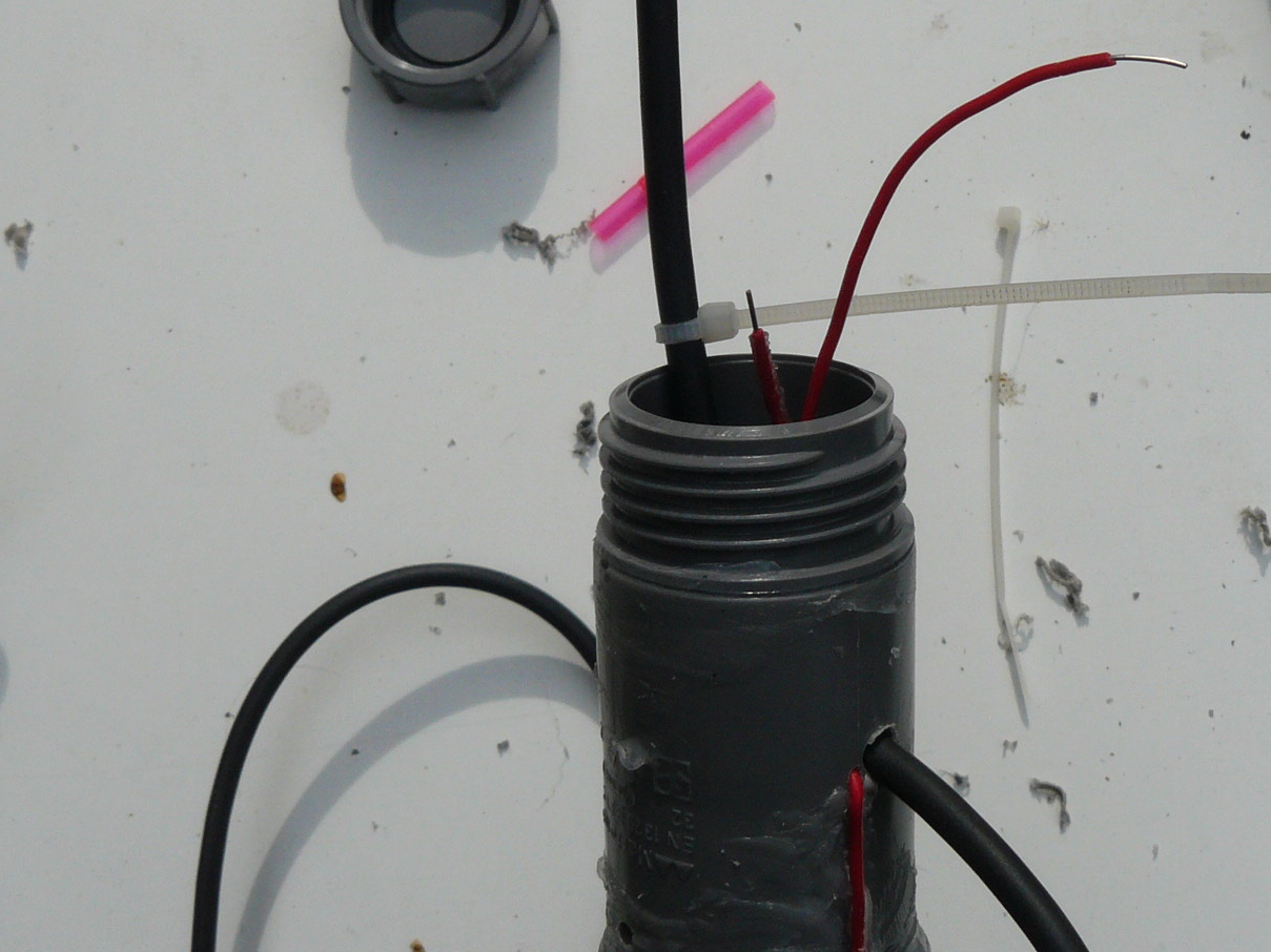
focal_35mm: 61
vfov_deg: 23.8
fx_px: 2239
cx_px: 697
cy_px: 260
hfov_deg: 31.7
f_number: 5.6
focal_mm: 6
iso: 100
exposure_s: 1/500
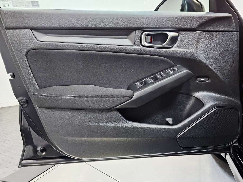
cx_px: 122
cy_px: 91
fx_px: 161
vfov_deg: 58.9
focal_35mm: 23
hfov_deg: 73.9
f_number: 1.7
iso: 640
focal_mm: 6.3
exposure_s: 1/24
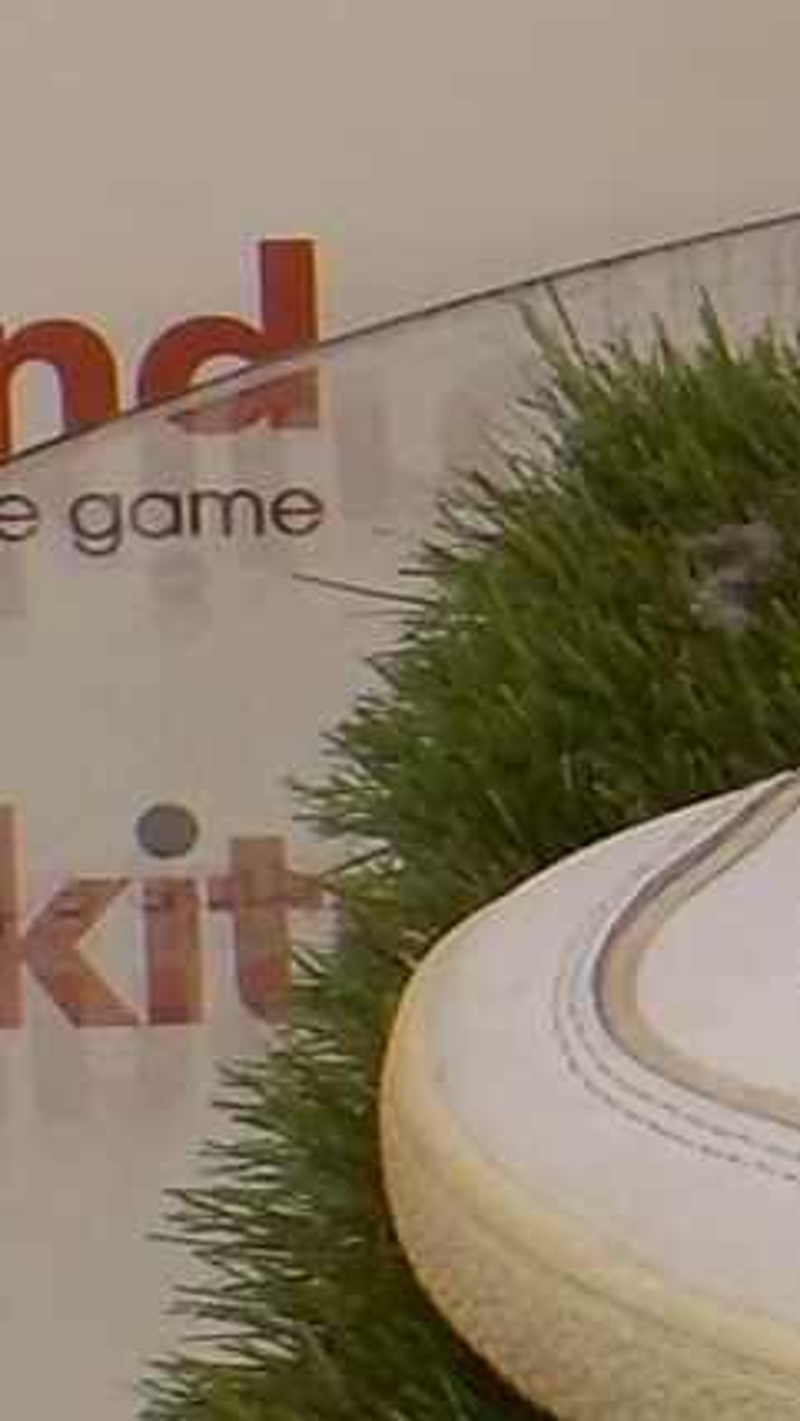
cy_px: -1282
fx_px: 10212
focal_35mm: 271
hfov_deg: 4.3
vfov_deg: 7.7
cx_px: 2549
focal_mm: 6.6
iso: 80
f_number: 3.5
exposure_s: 1/30
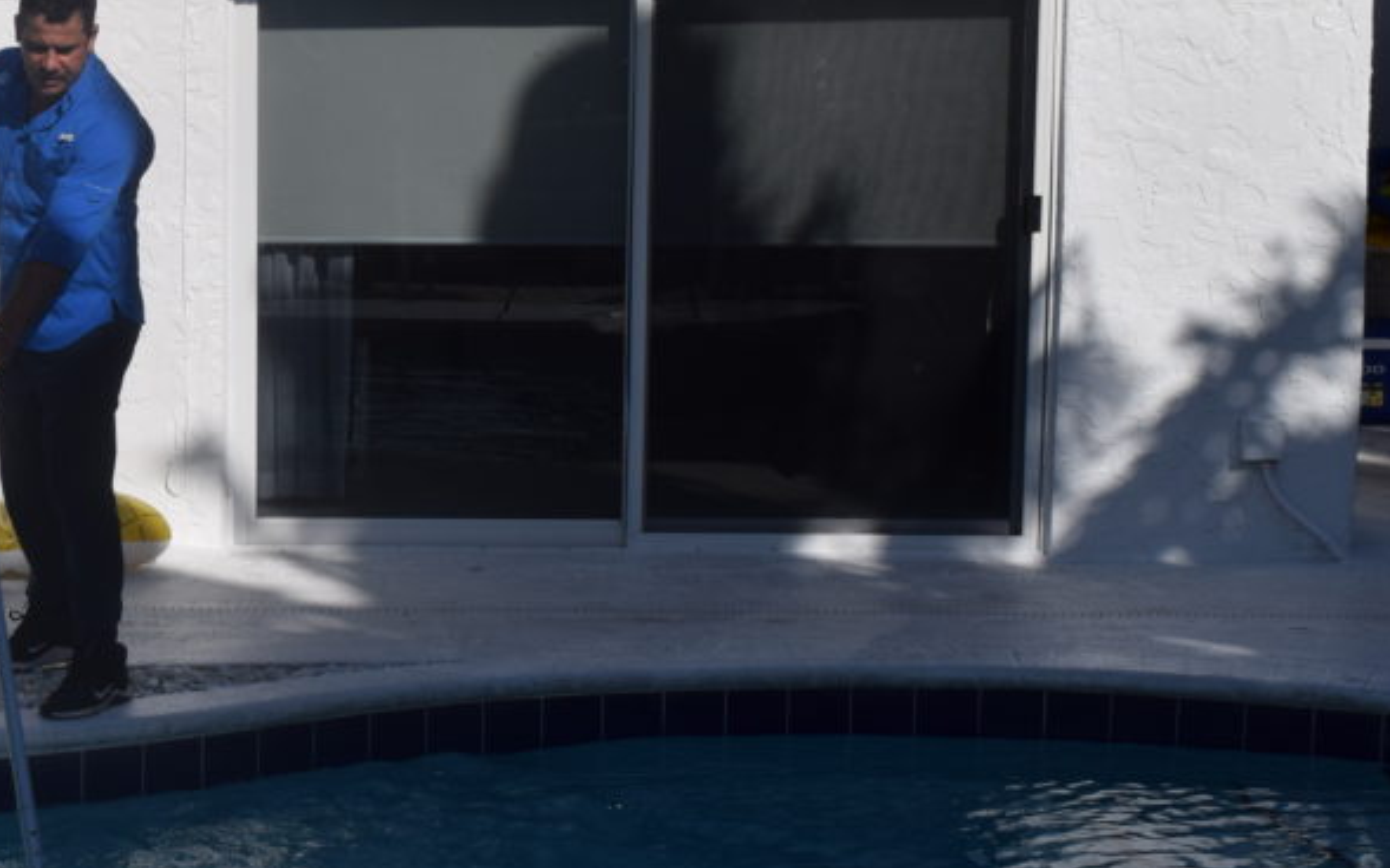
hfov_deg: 24.6
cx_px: 61
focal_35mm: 81
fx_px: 3068
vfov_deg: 16.1
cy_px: 432
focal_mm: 26
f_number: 13
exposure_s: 1/640
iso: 200
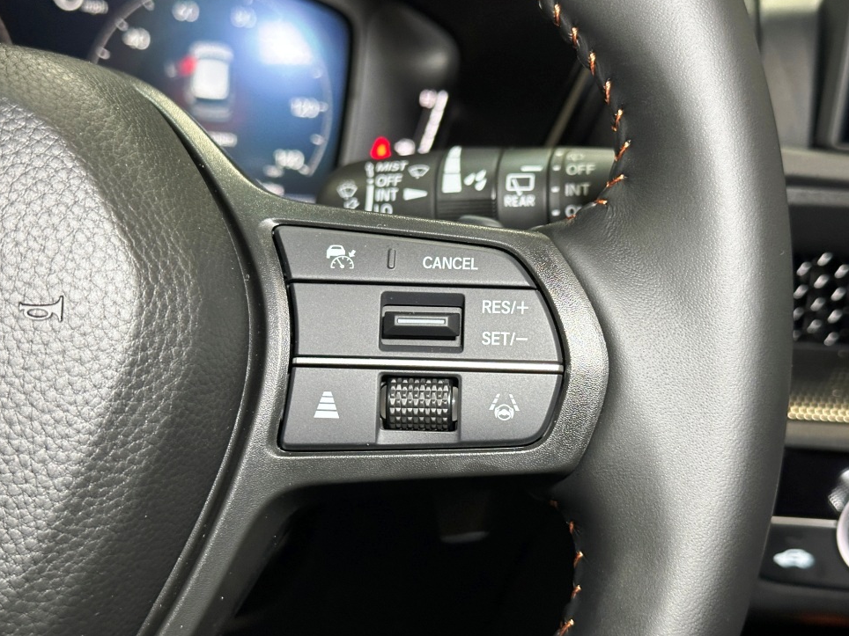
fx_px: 1251
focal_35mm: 51
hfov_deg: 37.5
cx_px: 427
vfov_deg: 28.6
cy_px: 332
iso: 320
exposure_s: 1/40
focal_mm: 6.86
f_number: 1.78
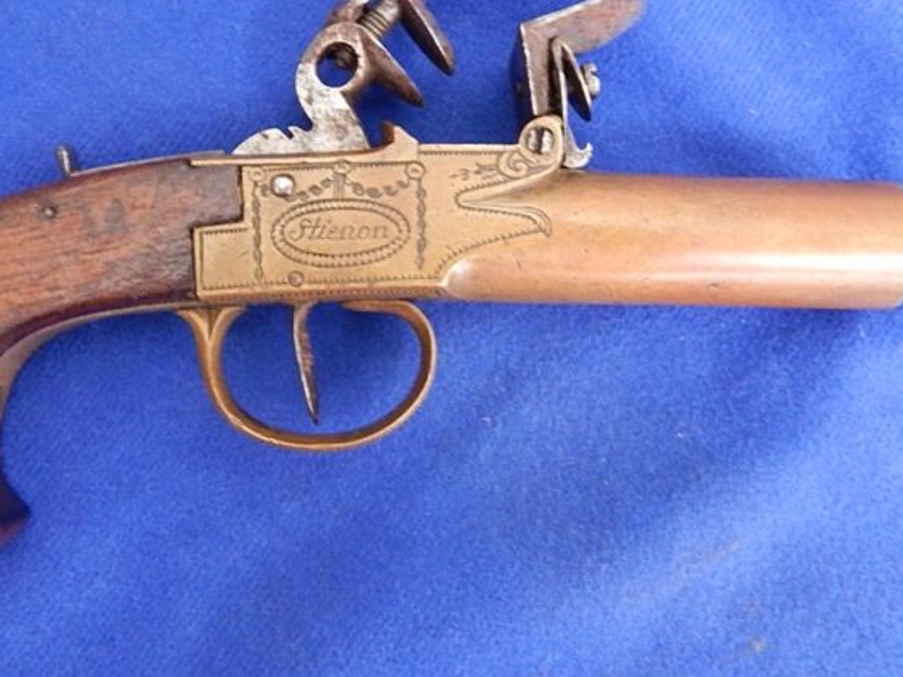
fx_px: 1043
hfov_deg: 46.6
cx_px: 371
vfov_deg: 35.7
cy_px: 245
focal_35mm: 40
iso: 500
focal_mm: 4
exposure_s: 1/8
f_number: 3
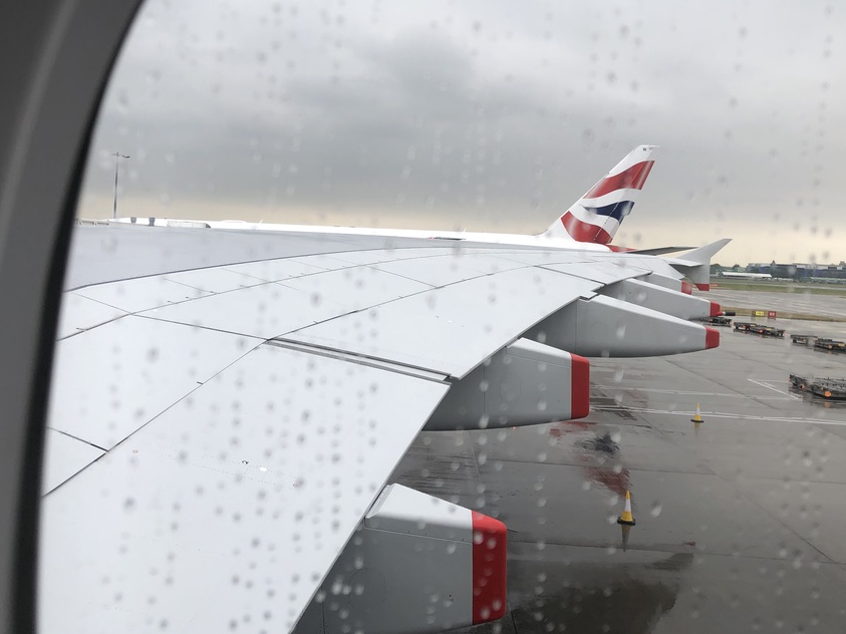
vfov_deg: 41.7
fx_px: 831
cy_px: 274
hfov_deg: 53.9
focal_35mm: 34
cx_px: 405
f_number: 1.8
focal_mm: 4
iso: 20
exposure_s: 1/592
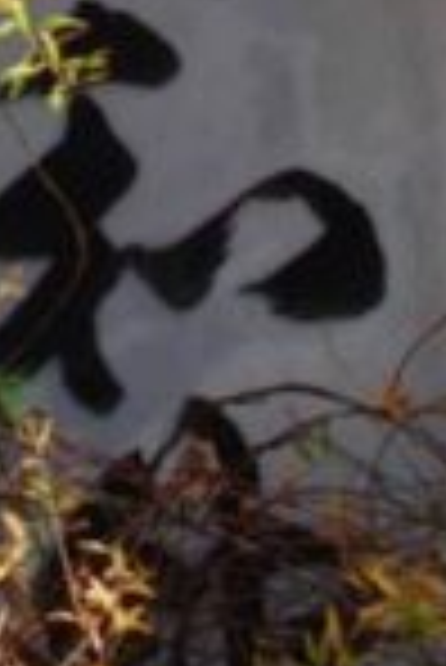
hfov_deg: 9.4
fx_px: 2707
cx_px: 59
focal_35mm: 146
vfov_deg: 13.2
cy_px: -351
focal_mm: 24
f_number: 5
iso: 100
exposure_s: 1/125
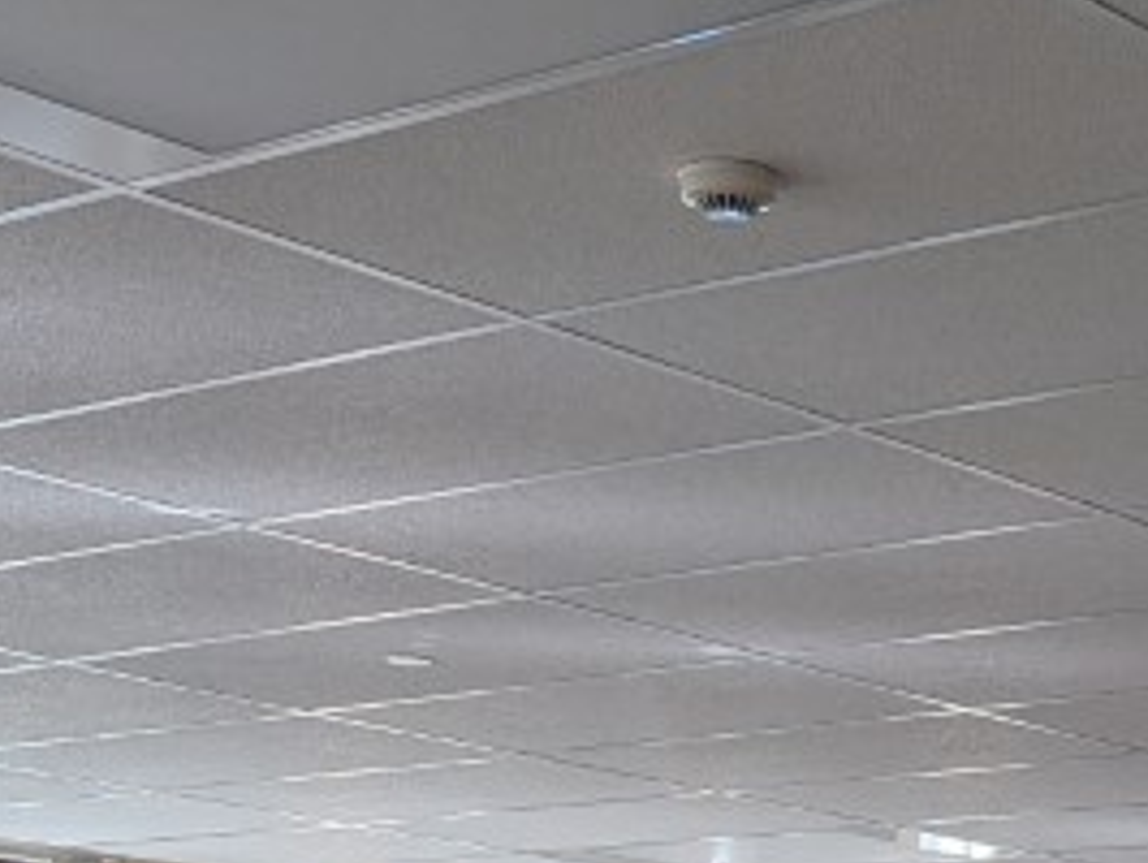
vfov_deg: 13.1
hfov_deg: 17.7
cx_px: 1172
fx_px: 3585
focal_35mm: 108
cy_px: 1213
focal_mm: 6.81
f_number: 1.85
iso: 53
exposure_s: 1/215
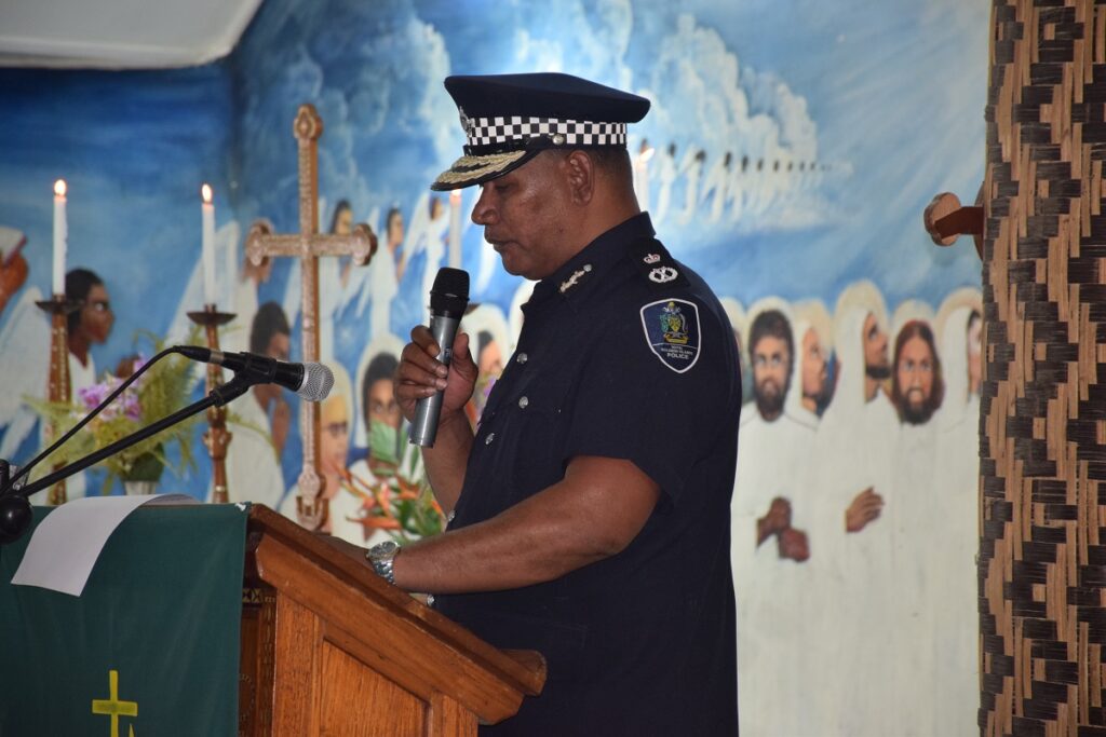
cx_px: 553
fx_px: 6452
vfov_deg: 6.5
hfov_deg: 9.8
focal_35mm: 210
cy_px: 368
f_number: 5.6
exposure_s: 1/100
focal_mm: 140
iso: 800
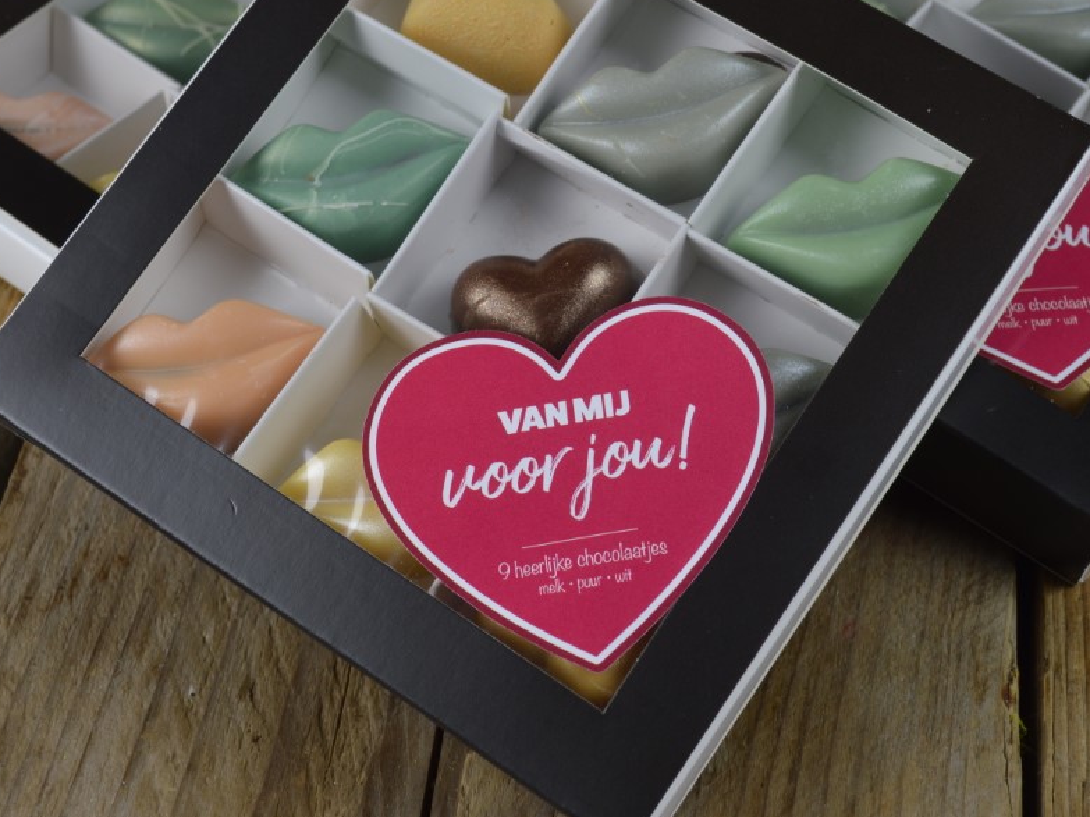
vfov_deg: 21.6
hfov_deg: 28.5
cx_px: 627
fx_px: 2141
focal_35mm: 68
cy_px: 315
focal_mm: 32
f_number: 6.3
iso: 100
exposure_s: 1/13
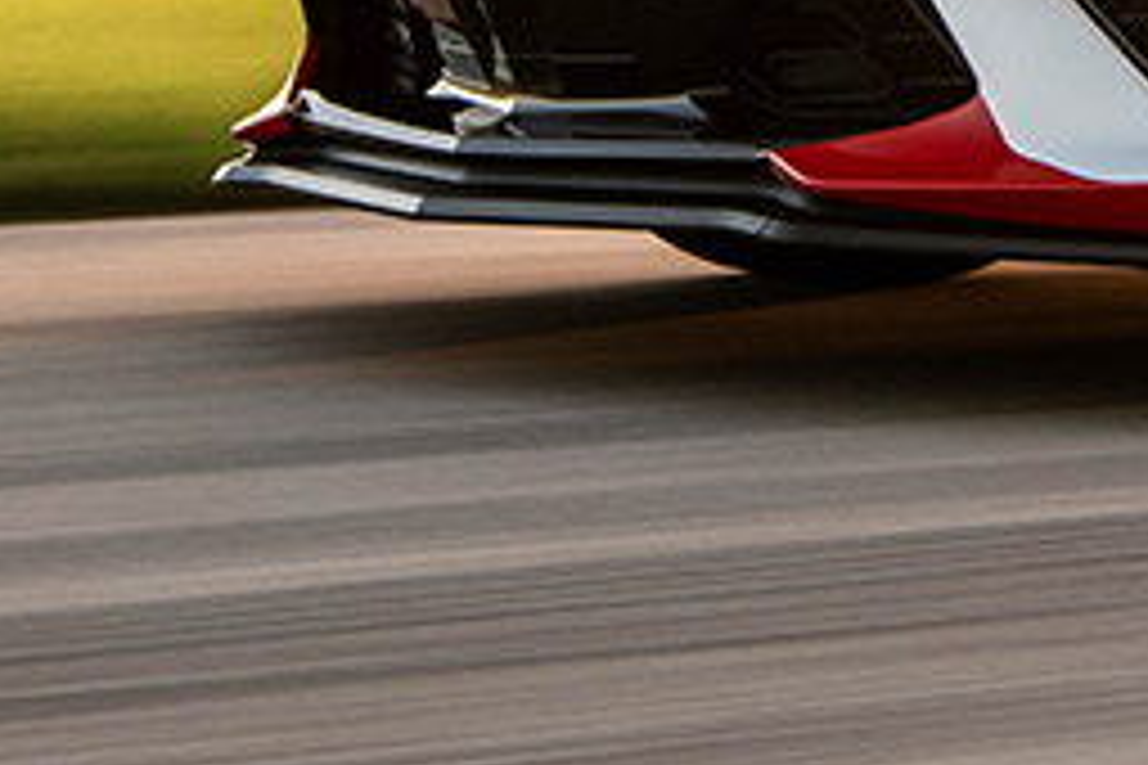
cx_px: 2156
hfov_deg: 9.2
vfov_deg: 6.3
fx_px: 6760
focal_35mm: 212
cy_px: -738
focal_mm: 45
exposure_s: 1/40
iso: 64
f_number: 6.3
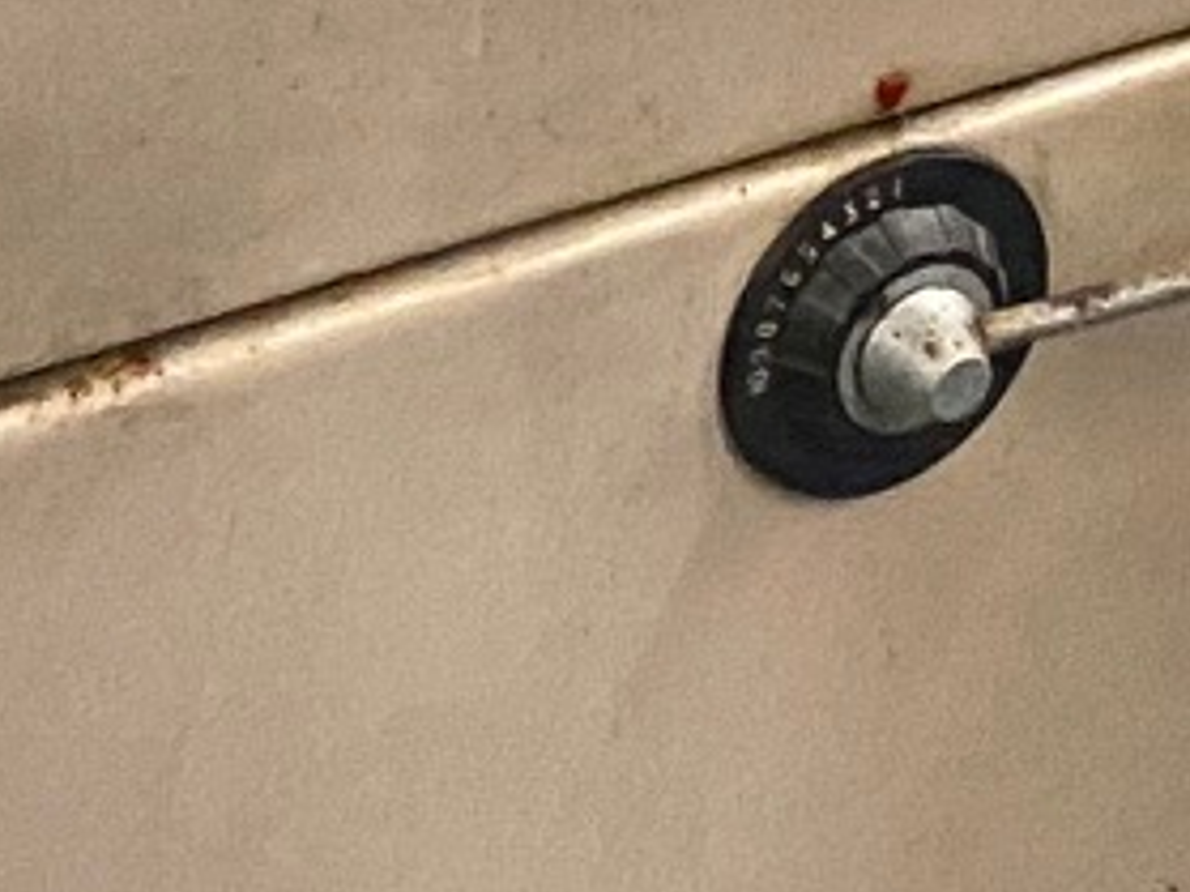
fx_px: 6460
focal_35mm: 188
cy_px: -760
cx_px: 926
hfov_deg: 10.5
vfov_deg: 7.6
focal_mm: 4.25
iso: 500
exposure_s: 1/33
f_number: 1.8
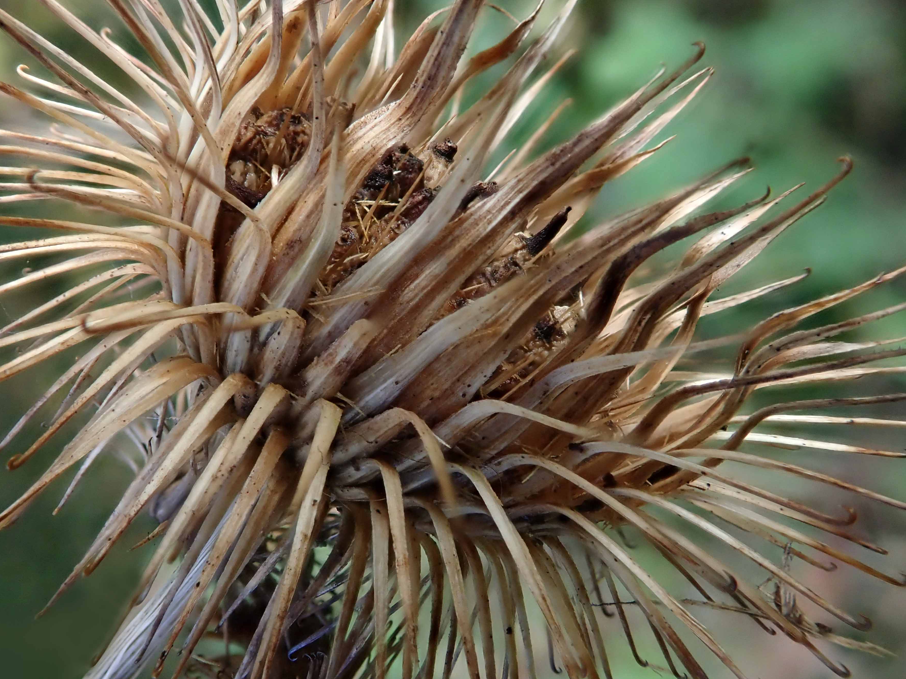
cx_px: 405
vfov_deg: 41.8
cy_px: 331
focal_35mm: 34
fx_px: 890
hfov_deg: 53.8
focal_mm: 5.5
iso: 200
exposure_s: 1/125
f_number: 3.2
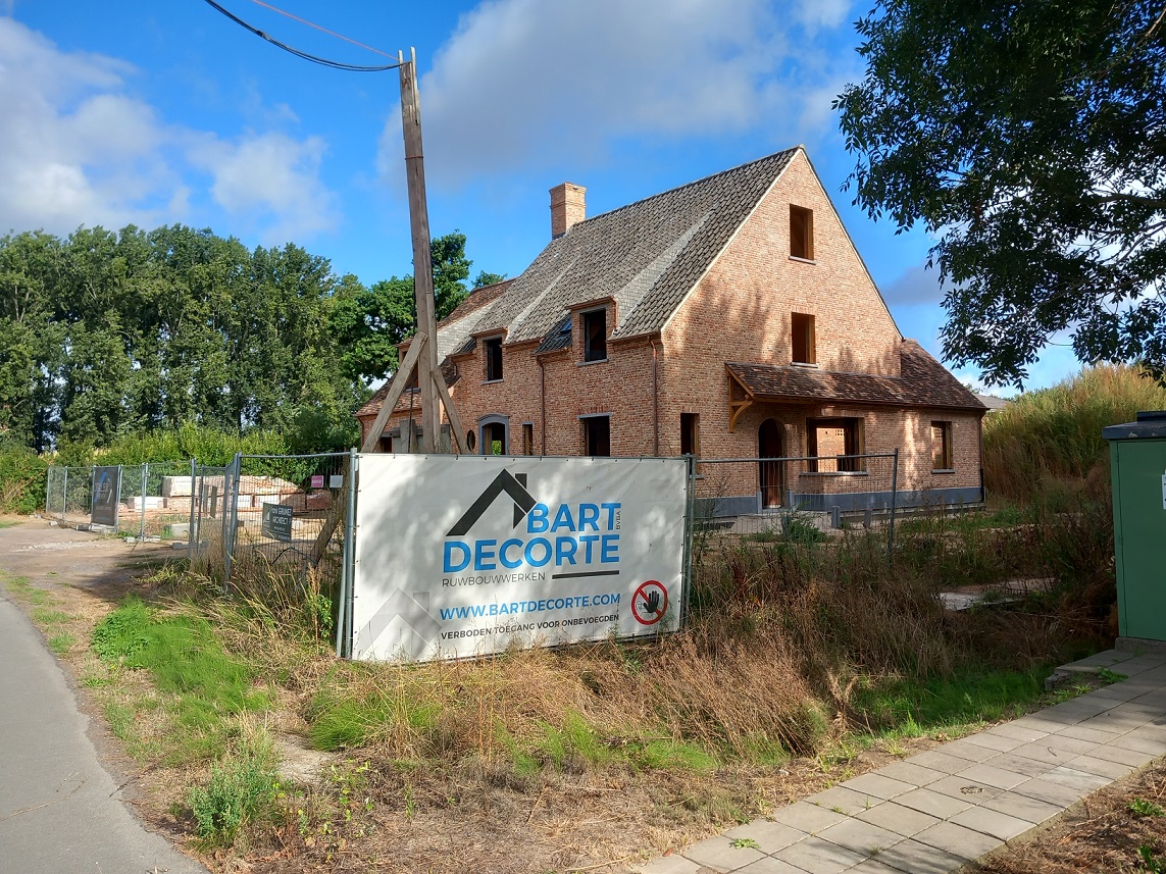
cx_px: 583
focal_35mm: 27
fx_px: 909
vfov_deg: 51.3
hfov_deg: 65.3
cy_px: 437
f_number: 1.8
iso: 20
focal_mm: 4
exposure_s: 1/348
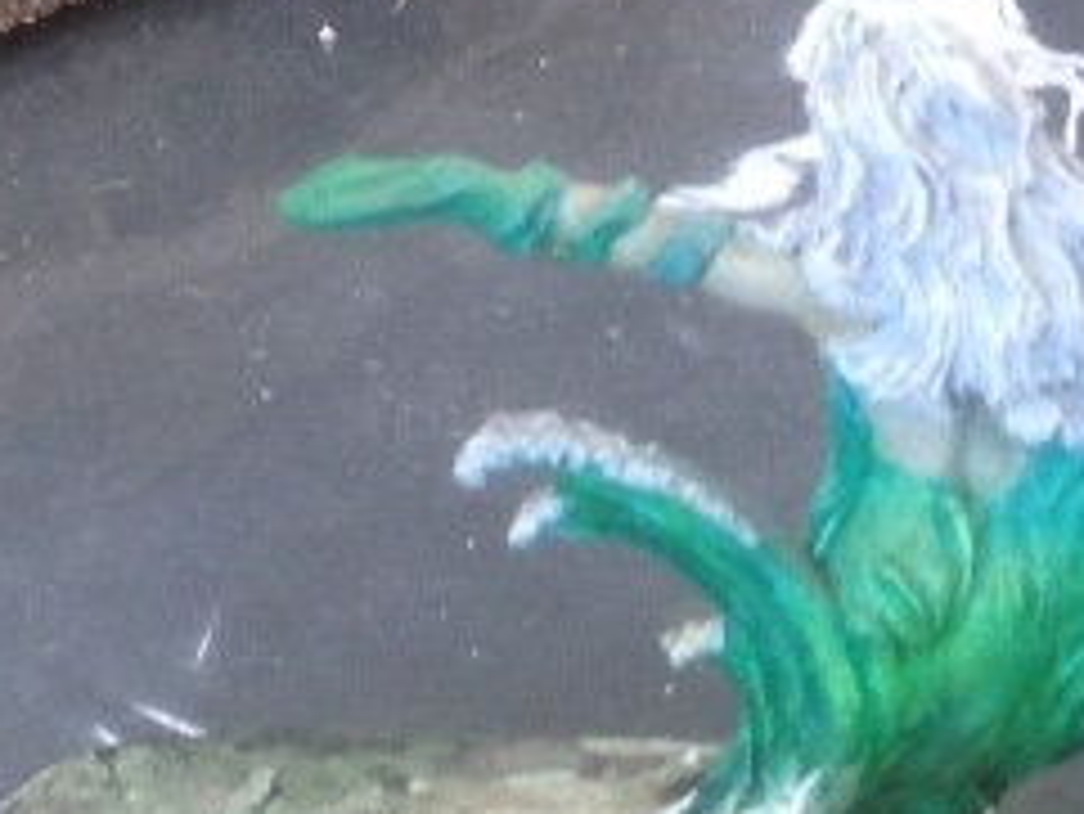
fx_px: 5138
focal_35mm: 164
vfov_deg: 8.4
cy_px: -989
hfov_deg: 11.5
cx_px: -558
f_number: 2.4
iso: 50
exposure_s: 1/40
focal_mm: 4.12
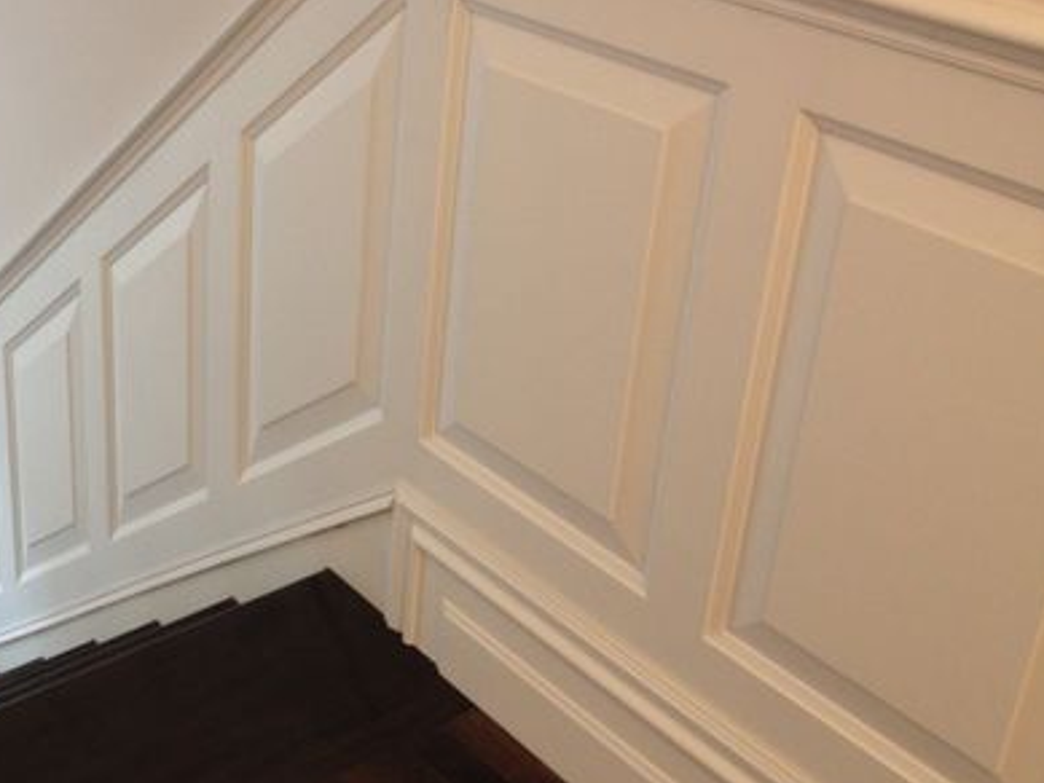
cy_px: 295
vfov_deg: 27.0
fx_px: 1629
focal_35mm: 54
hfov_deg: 34.7
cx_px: 252
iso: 80
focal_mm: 4.28
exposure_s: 1/20
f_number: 2.4
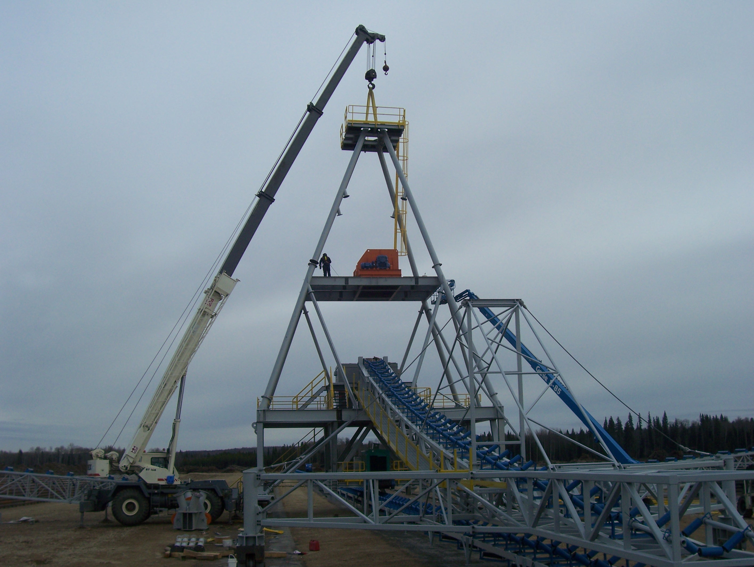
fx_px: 915
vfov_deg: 34.4
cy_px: 284
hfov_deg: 44.8
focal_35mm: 42
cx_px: 377
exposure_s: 1/400
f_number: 5.6
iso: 80
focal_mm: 7
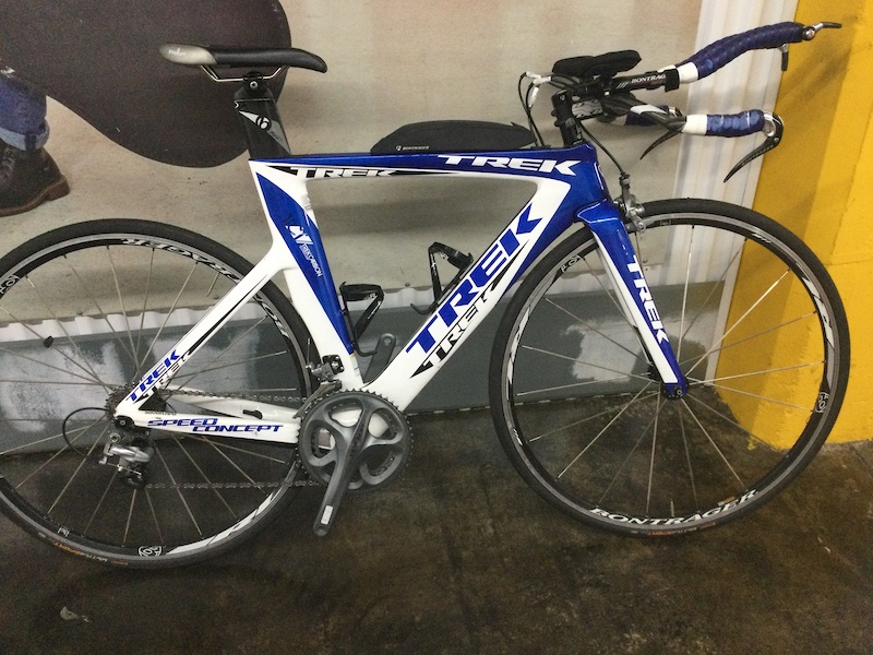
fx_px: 782
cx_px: 436
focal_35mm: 31
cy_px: 328
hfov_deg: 58.4
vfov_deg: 45.4
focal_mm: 3.3
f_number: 2.4
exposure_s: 1/30
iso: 200
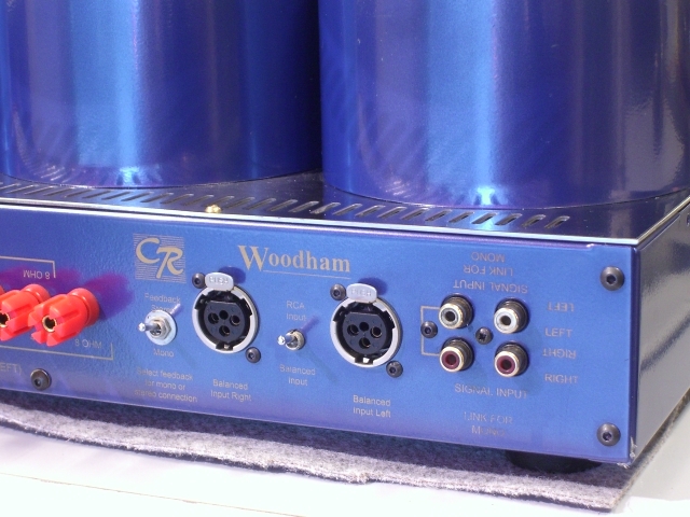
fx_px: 1894
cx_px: 345
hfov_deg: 20.7
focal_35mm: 95
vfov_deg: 15.6
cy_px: 258
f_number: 4.8
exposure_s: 1/8
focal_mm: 19.7
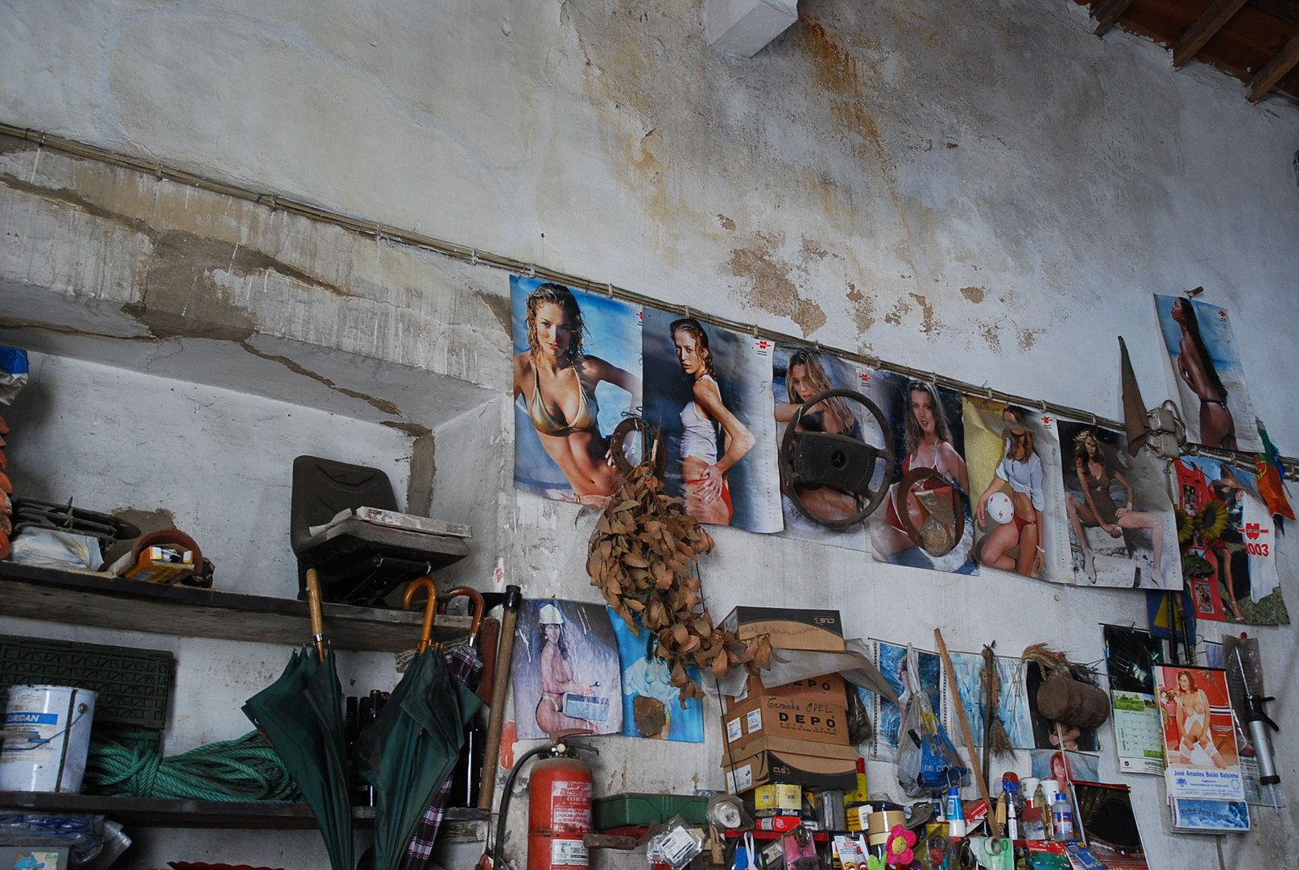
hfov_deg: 47.9
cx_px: 650
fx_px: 1463
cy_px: 435
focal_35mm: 40
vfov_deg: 33.1
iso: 400
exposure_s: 1/30
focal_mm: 27
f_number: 3.8
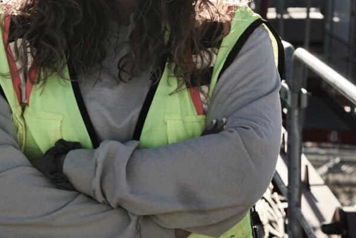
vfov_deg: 8.1
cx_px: 84
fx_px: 1671
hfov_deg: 12.1
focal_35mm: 169
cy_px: -1
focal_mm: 66
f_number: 8
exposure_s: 1/160
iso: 50
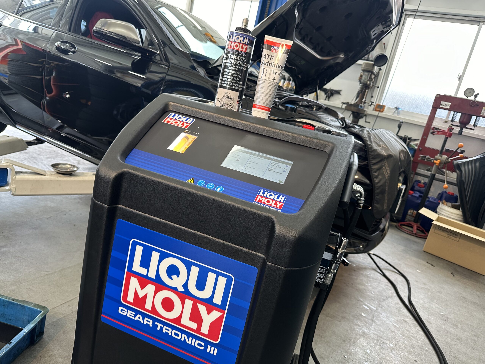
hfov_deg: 71.6
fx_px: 336
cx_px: 242
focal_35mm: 24
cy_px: 182
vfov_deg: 56.8
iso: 125
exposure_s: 1/120
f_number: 1.78
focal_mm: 6.86
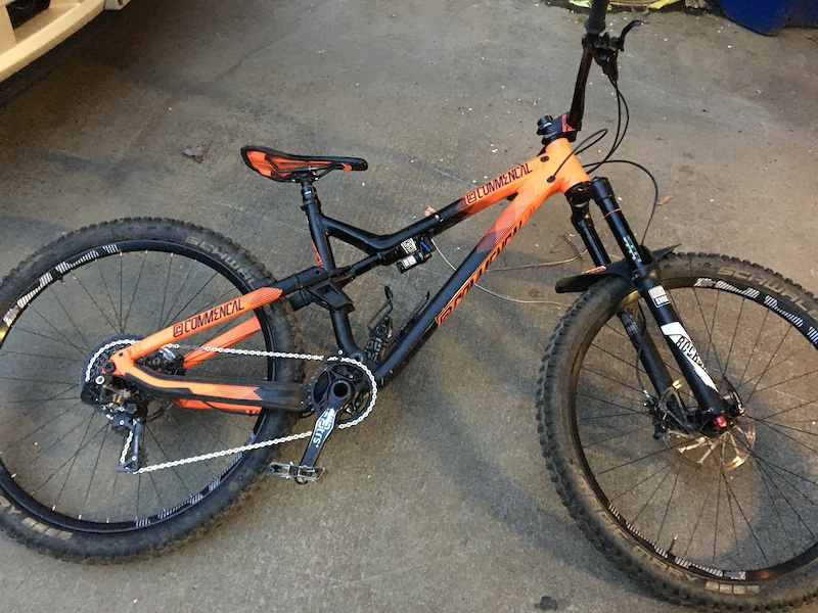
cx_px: 409
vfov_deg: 48.2
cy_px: 306
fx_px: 685
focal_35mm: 29
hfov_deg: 61.7
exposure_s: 1/15
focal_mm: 4.15
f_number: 2.2
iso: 500
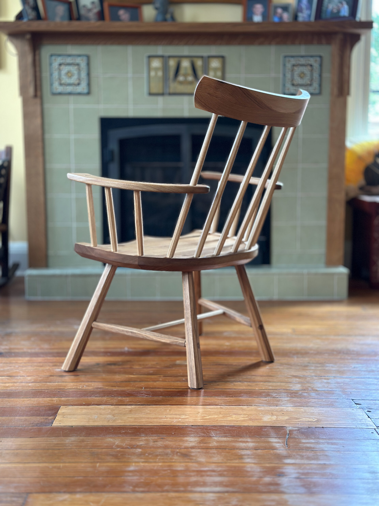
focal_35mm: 48
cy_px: 253
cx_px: 190
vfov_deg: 39.7
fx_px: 701
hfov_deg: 30.3
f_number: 1.78
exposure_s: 1/63
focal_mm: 6.86
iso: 125
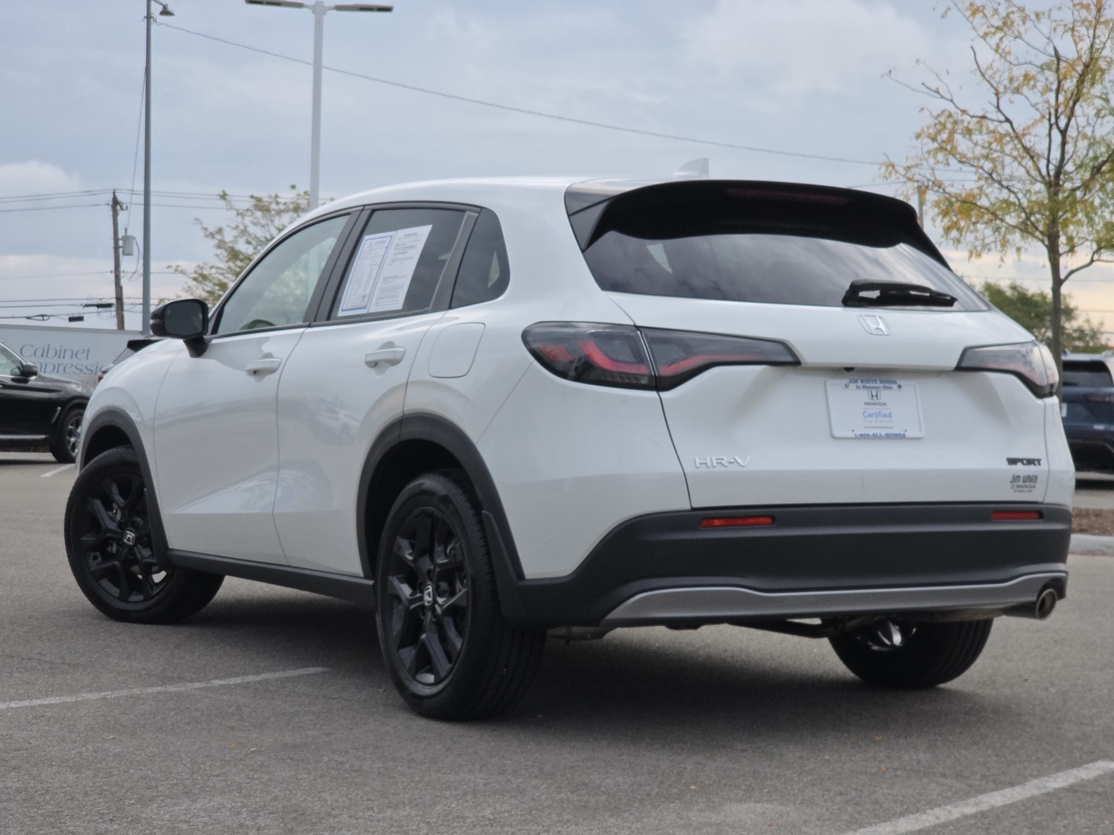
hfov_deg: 28.2
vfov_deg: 21.3
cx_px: 557
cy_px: 418
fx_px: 2221
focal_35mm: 69
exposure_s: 1/1414
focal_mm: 7.9
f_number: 2.4
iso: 50
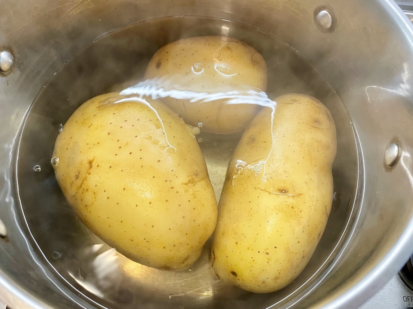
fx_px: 310
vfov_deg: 53.1
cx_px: 206
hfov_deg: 67.3
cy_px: 154
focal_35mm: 26
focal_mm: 4.2
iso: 100
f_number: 1.6
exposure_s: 1/60
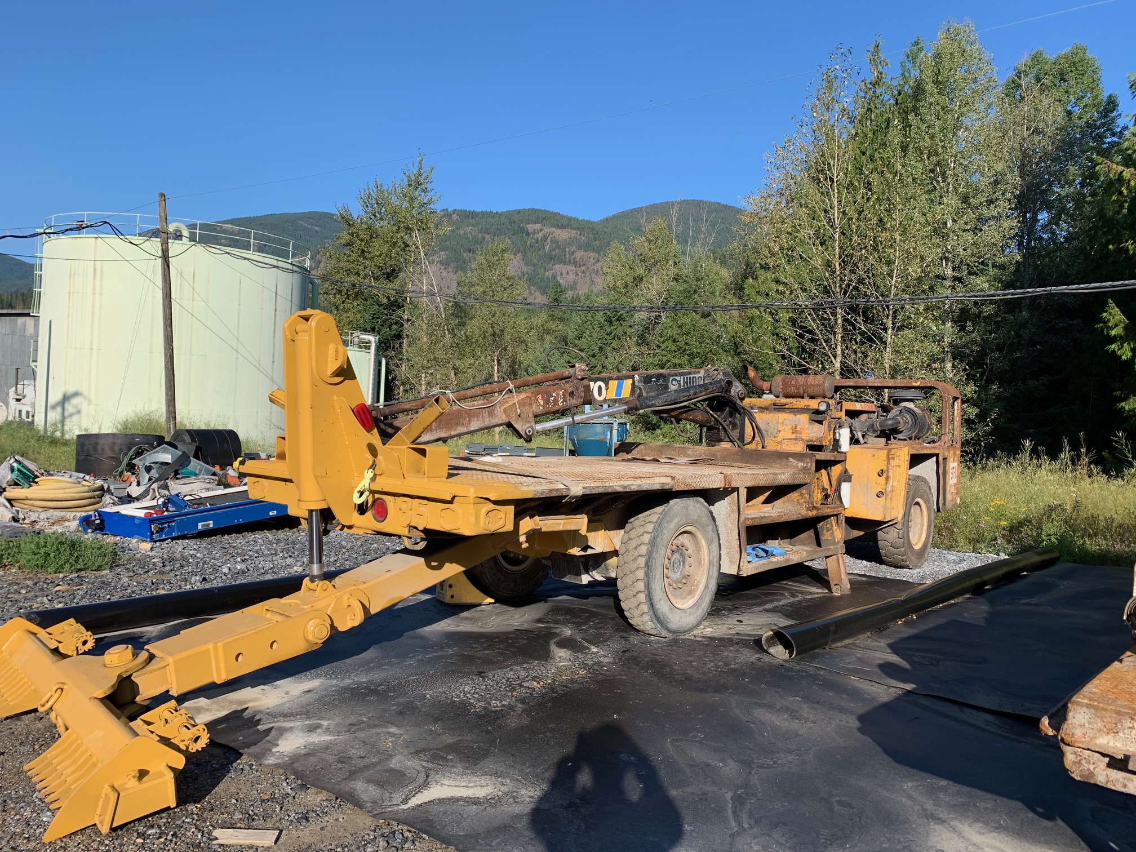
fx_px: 853
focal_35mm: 26
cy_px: 426
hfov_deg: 67.3
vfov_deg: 53.1
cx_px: 568
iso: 25
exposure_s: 1/1490
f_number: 1.8
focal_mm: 4.25
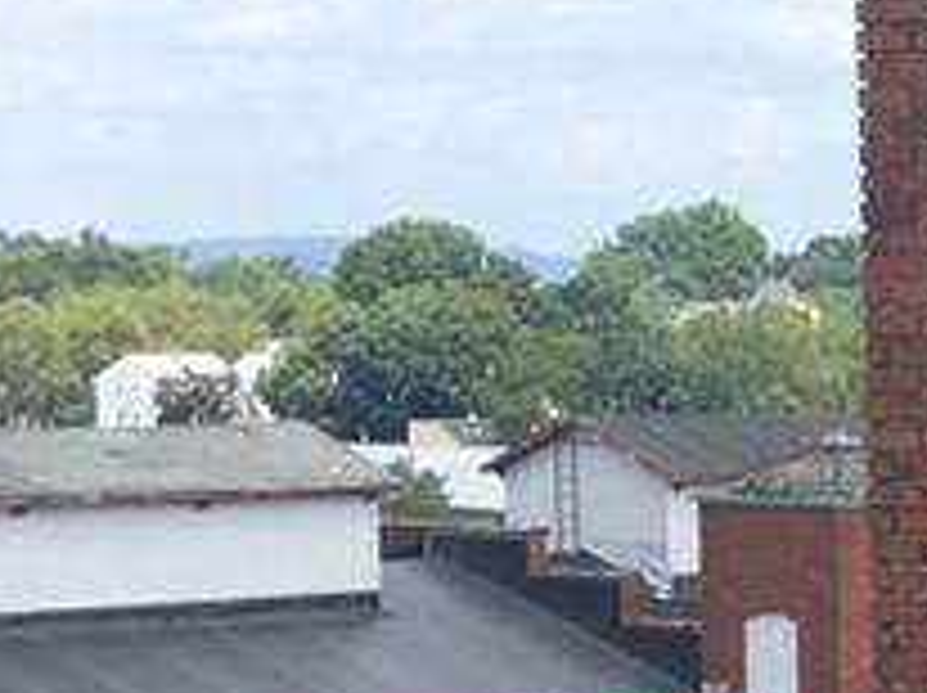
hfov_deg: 10.1
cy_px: 698
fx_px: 4520
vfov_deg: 8.7
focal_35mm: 169
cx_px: 2290
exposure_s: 1/699
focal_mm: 4.15
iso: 25
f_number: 2.2
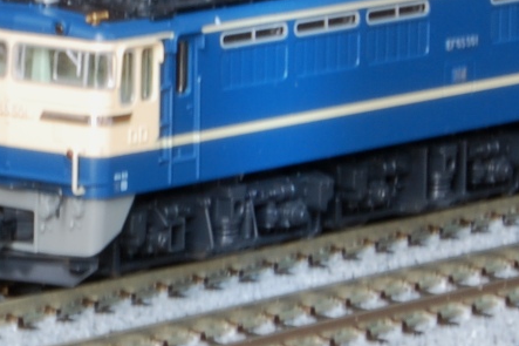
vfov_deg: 9.2
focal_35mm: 149
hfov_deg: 13.8
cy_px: 83
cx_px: 336
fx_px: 2146
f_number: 36
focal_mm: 55
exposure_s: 13
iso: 100
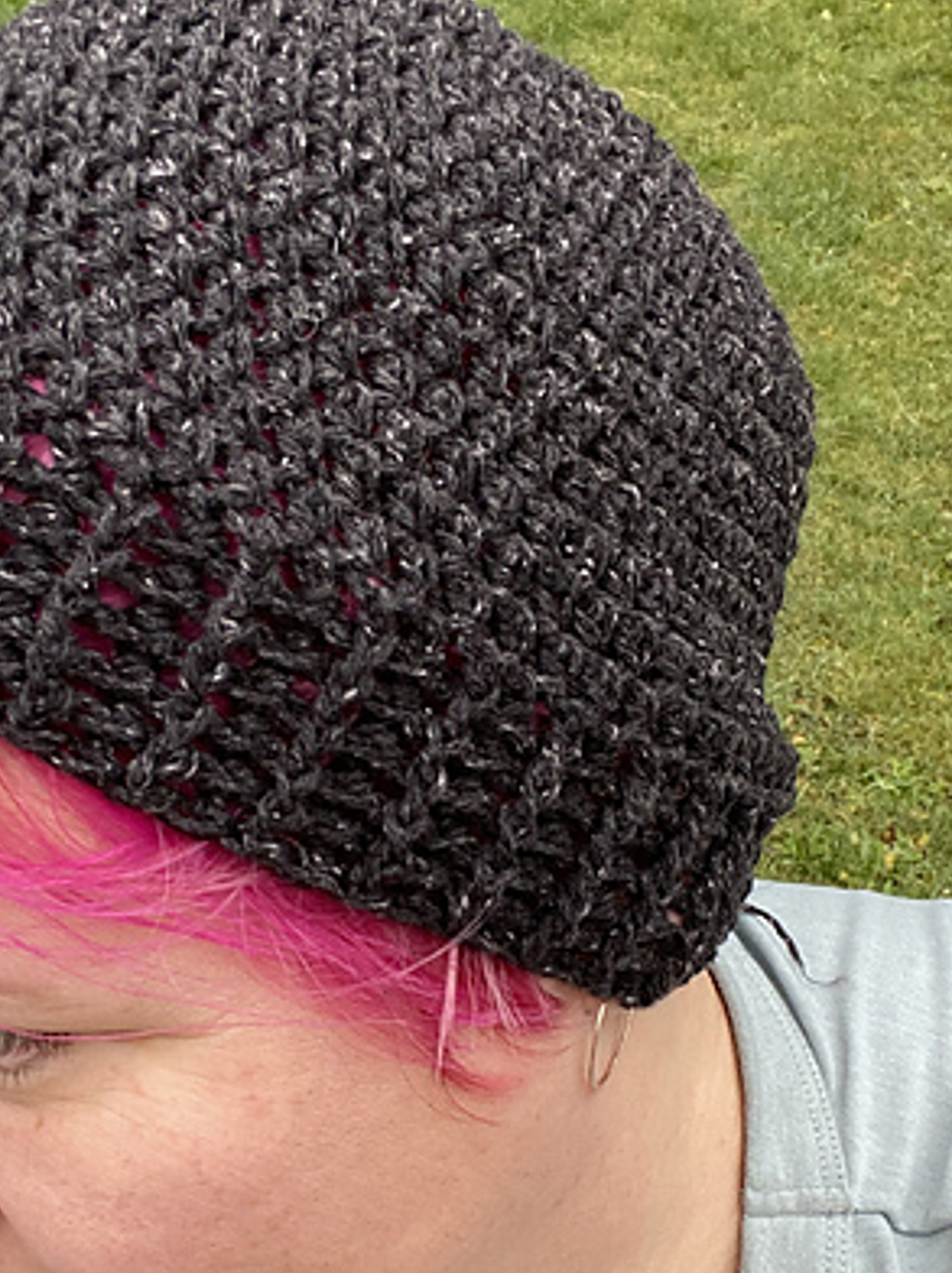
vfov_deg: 38.3
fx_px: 1801
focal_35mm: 49
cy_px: 890
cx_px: 442
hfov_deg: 29.6
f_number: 2.2
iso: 80
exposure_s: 1/122
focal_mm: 2.71
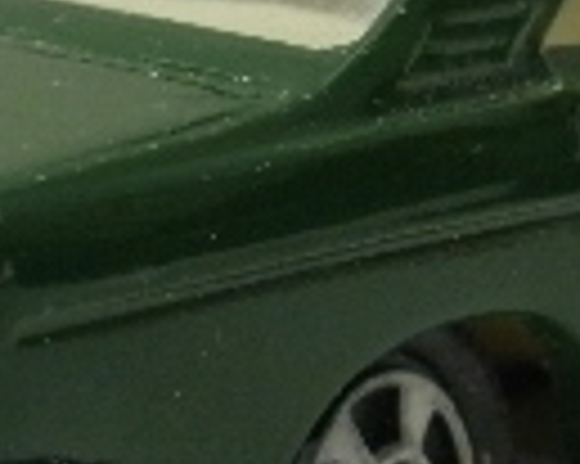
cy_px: 90
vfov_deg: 7.2
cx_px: 270
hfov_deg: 9.1
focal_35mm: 213
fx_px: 3654
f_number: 4
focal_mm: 7.7
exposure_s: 1/20
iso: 125
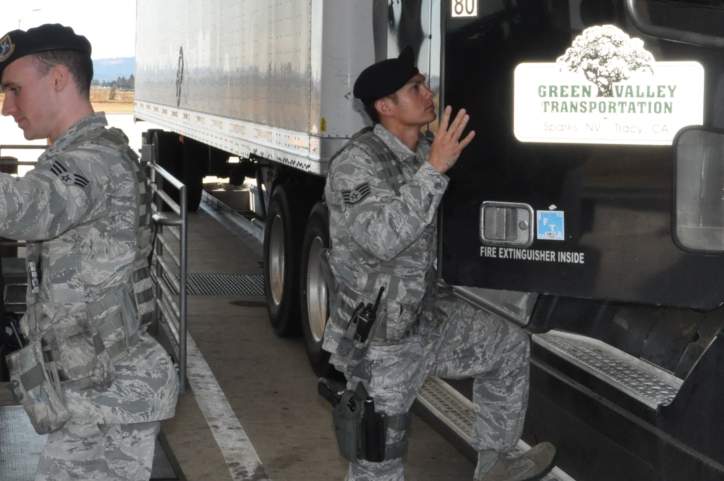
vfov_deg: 20.5
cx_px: 293
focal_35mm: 66
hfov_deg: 30.5
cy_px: 146
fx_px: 1326
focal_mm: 26
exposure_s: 1/200
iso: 1250
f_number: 20
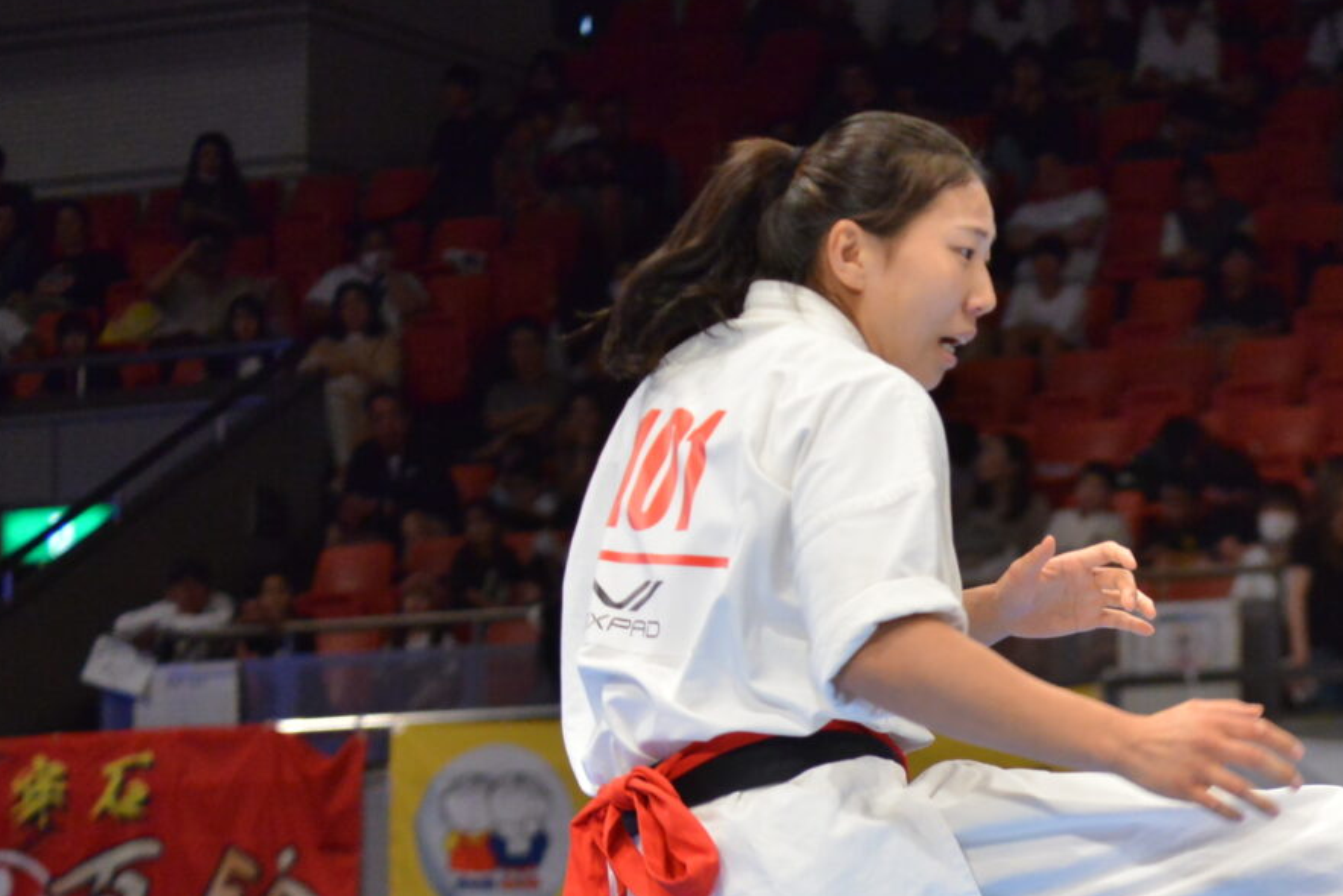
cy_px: 1020
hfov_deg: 9.3
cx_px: 1375
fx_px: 8209
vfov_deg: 6.2
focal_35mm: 220
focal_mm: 95
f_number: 5
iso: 3200
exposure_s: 1/320
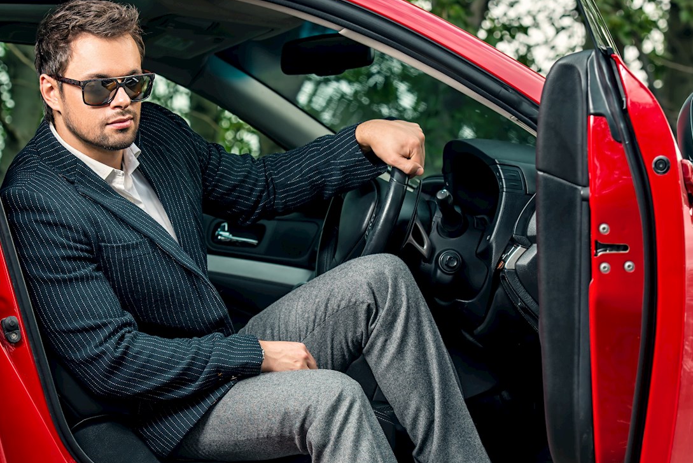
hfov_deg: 11.4
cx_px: 402
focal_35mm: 180
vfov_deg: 7.6
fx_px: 3466
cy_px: 330
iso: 100
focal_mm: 98
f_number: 5.6
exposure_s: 1/160
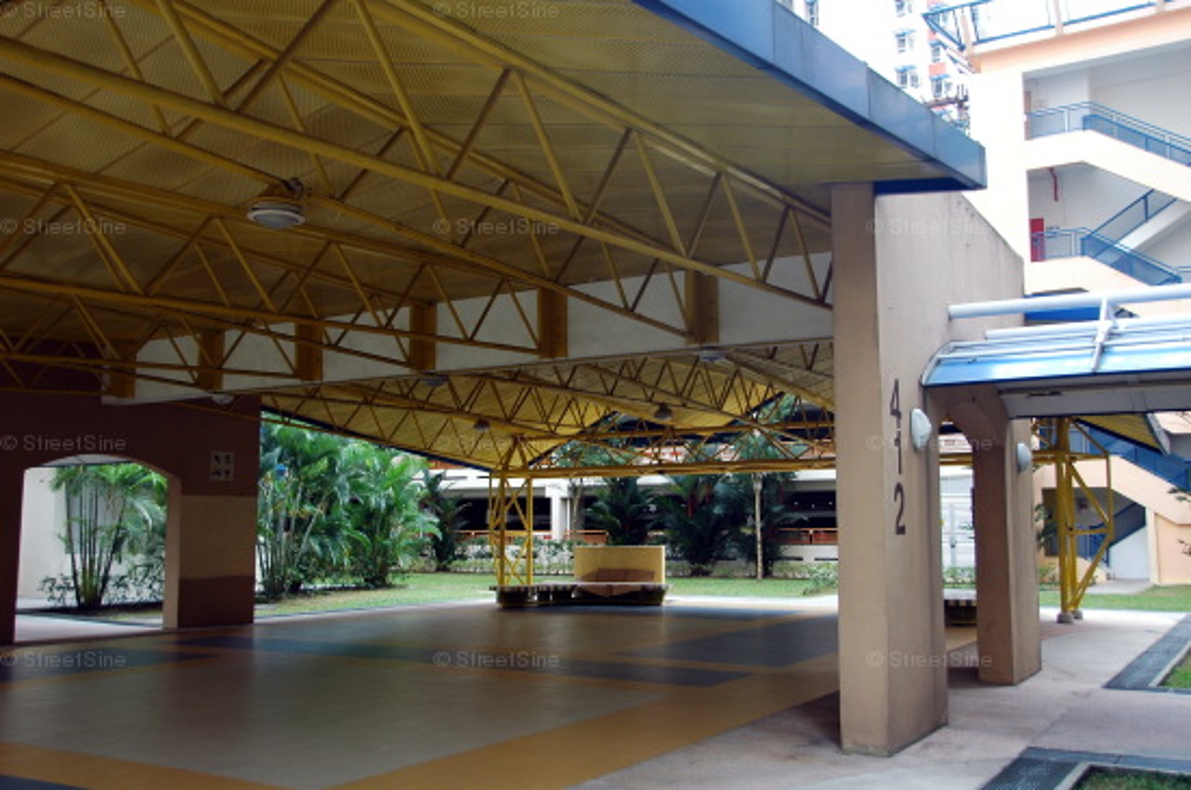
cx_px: 596
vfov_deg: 36.8
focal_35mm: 36
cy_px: 395
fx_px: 1189
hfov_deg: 53.2
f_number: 3.8
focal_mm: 24
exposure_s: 1/200
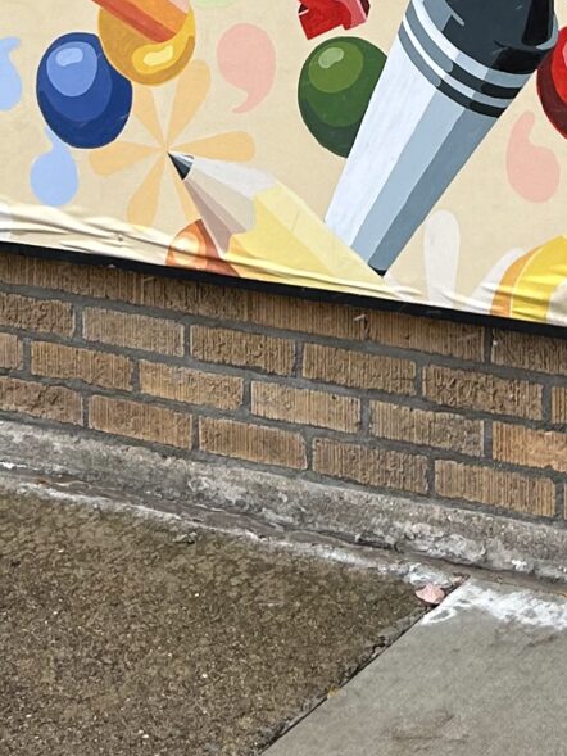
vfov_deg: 15.5
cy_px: -515
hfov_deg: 12.9
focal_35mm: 113
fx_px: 2467
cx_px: 636
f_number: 1.5
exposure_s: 1/121
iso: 50
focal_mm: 5.7
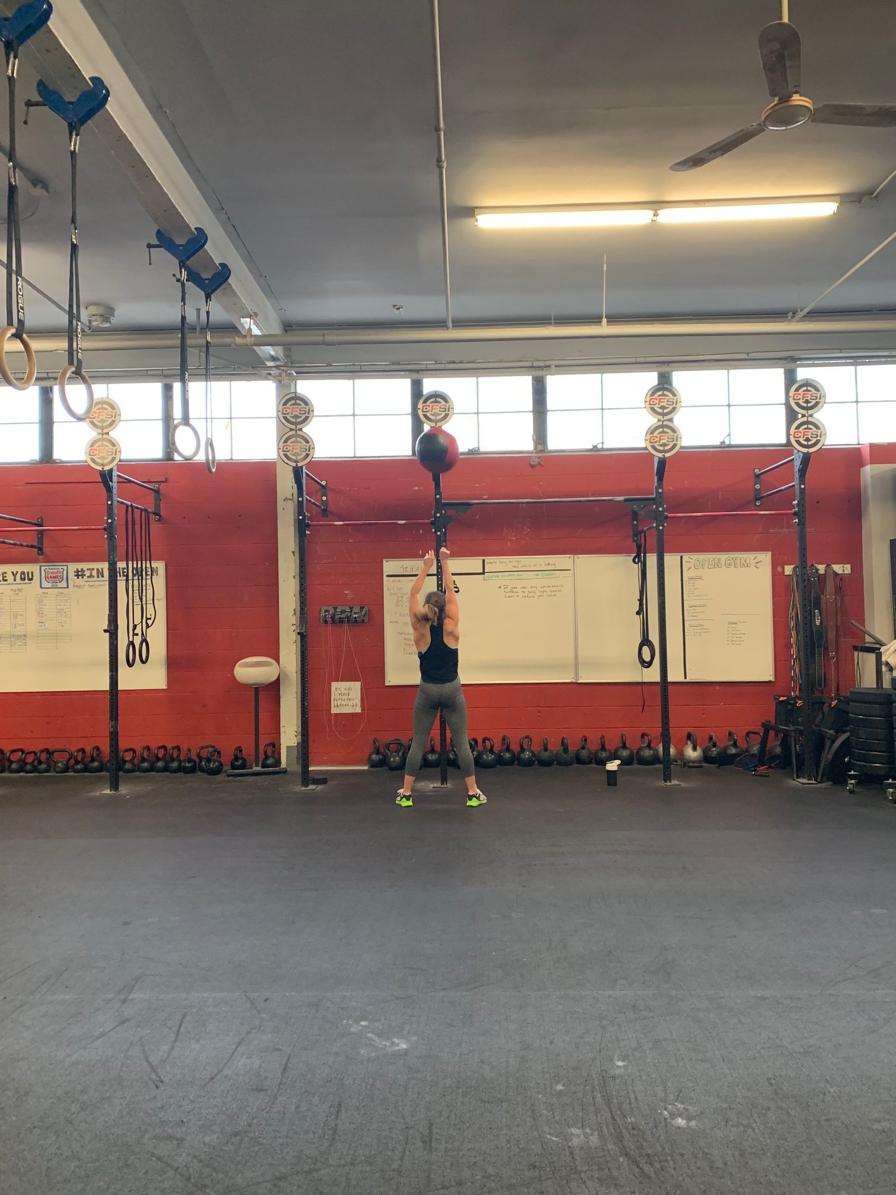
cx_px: 448
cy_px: 598
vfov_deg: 67.3
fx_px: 897
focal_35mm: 26
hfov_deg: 53.1
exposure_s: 1/60
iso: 160
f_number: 1.8
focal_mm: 4.25
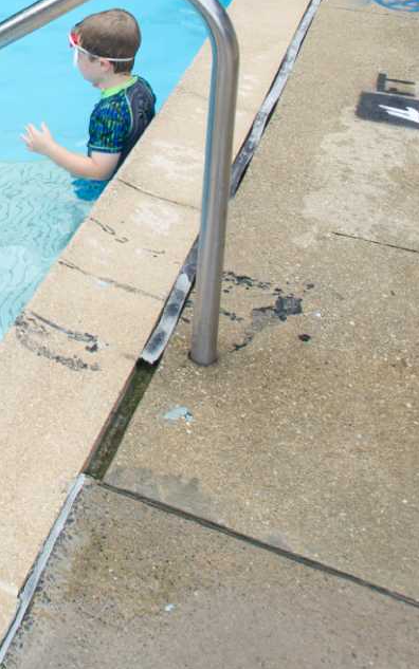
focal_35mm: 56
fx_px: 1022
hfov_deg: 20.9
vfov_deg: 32.7
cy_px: -30
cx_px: -136
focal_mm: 17
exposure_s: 1/640
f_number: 3.5
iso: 200
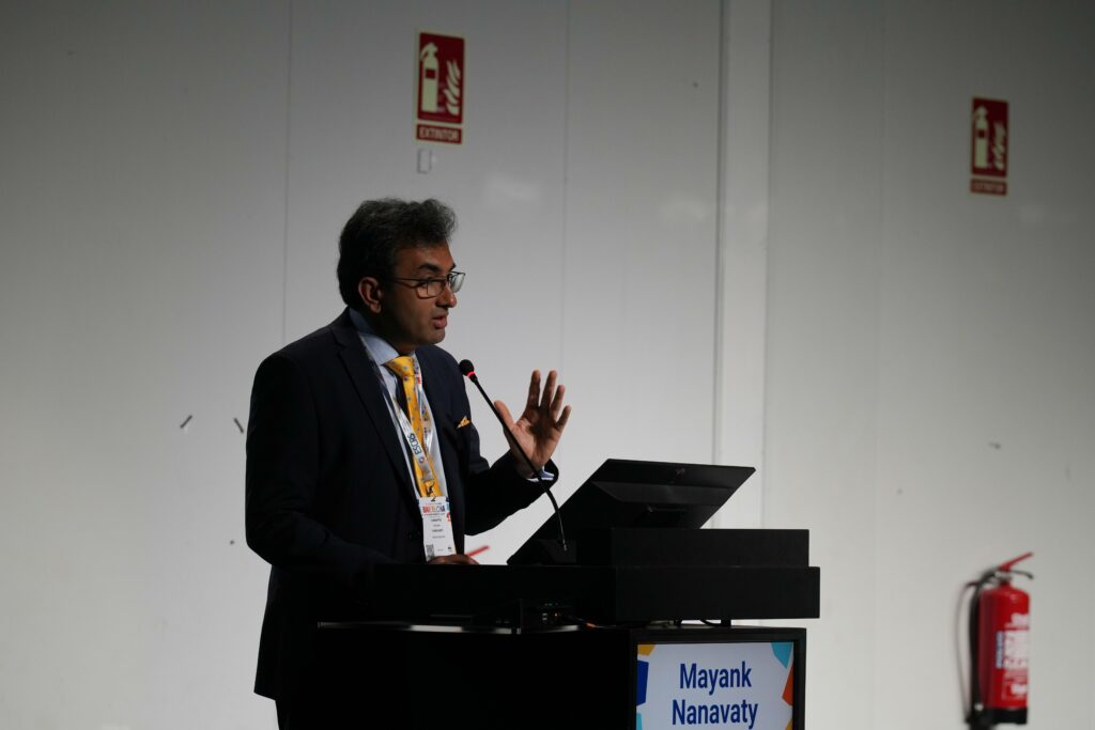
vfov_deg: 6.9
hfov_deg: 10.3
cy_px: 365
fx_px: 6084
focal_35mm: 200
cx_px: 548
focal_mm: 200
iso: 2500
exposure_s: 1/320
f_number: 6.3
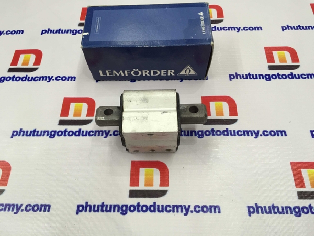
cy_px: 118
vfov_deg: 48.2
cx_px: 157
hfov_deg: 61.7
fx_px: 263
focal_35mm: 29
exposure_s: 1/30
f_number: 2.2
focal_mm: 4.15
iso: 80
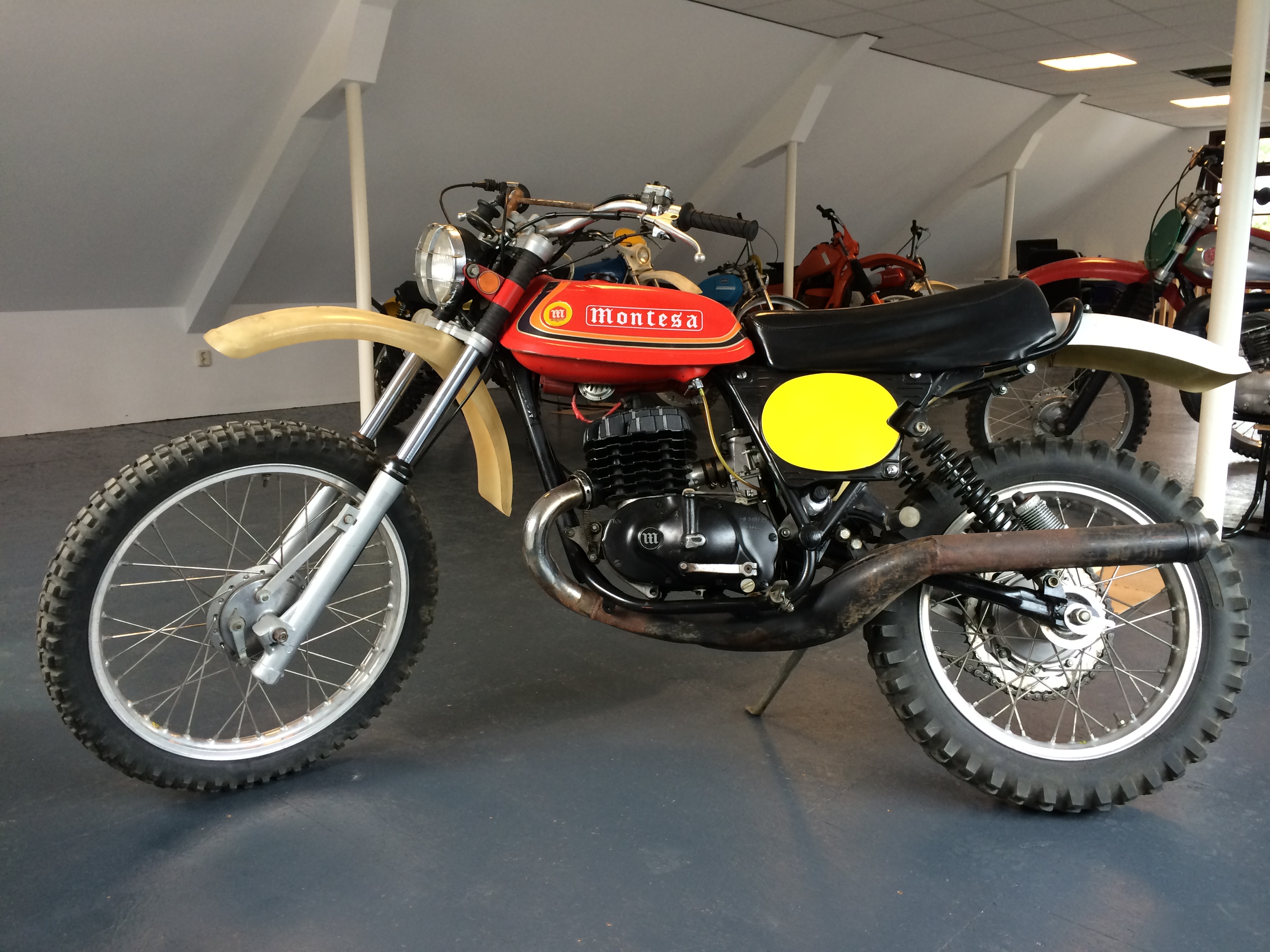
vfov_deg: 46.8
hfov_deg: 60.0
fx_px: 1101
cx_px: 635
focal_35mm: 30
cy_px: 476
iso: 50
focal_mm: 4.12
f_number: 2.2
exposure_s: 1/30
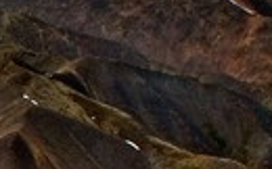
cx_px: -620
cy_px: 254
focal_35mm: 290
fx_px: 2148
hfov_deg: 6.5
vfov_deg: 4.5
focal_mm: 24
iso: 125
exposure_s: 1/100
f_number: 6.3
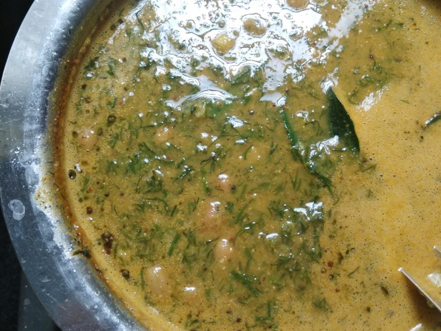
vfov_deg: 49.6
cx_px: 219
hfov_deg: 63.4
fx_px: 357
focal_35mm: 28
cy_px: 189
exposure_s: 1/33
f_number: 2
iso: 250
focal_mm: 3.57
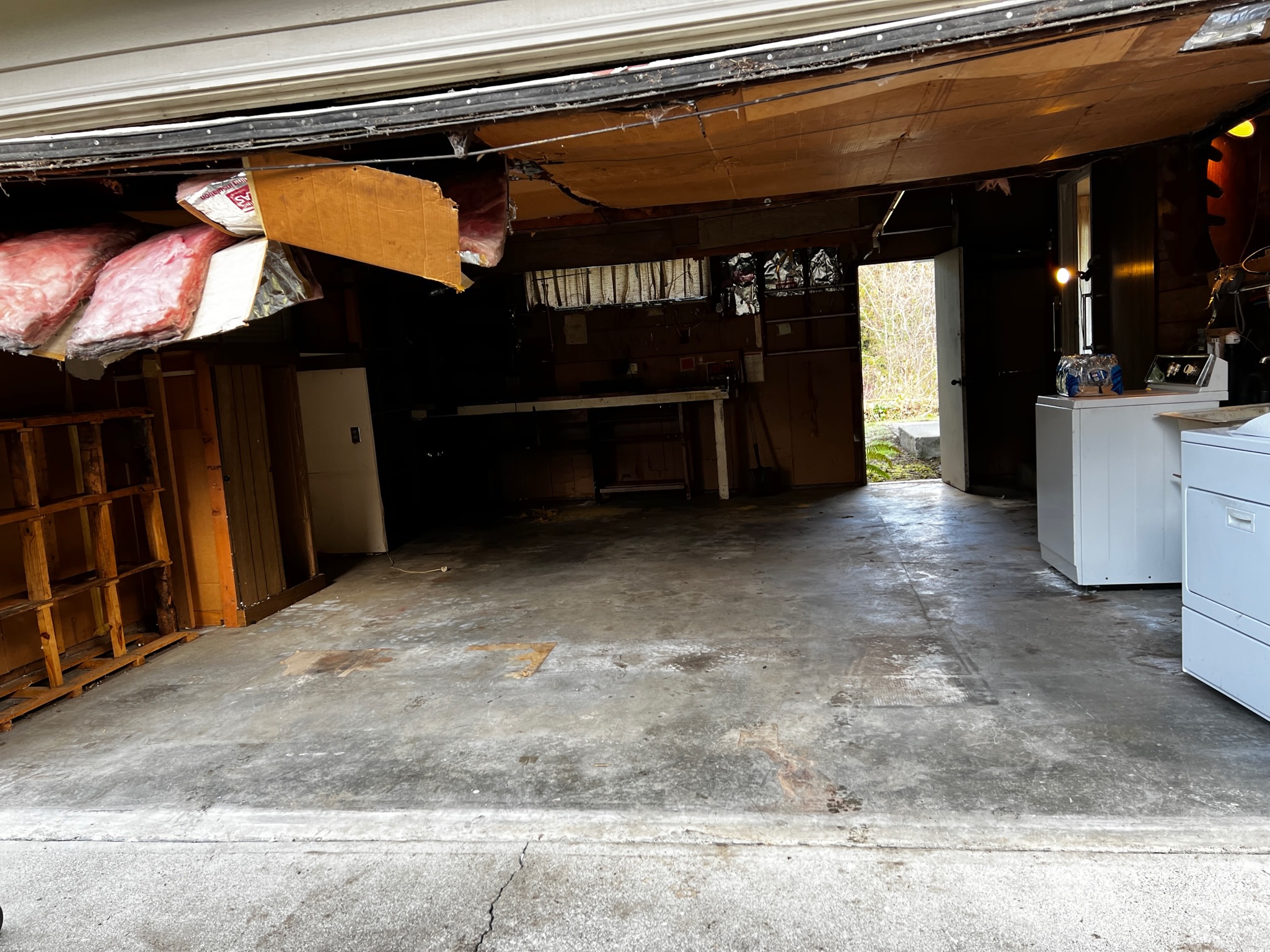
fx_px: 954
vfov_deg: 53.0
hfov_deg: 67.3
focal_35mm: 26
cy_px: 476
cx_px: 635
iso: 50
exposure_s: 1/121
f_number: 1.5
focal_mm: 5.7
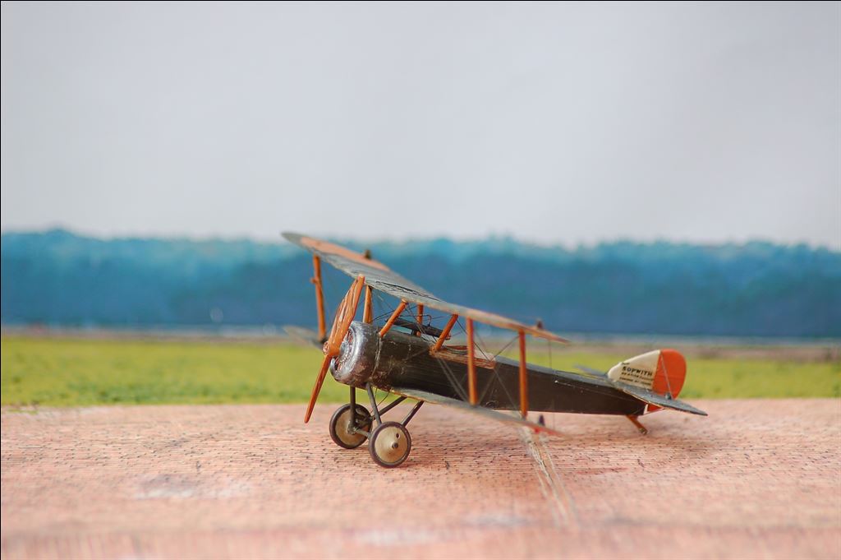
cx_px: 420
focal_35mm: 285
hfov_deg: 7.2
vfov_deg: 4.8
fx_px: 6652
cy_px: 280
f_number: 4.8
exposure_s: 1/200
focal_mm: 190
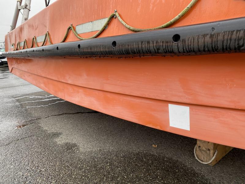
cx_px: 122
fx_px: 184
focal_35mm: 26
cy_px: 92
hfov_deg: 67.3
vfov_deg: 53.1
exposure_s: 1/121
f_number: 1.8
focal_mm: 4.25
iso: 80
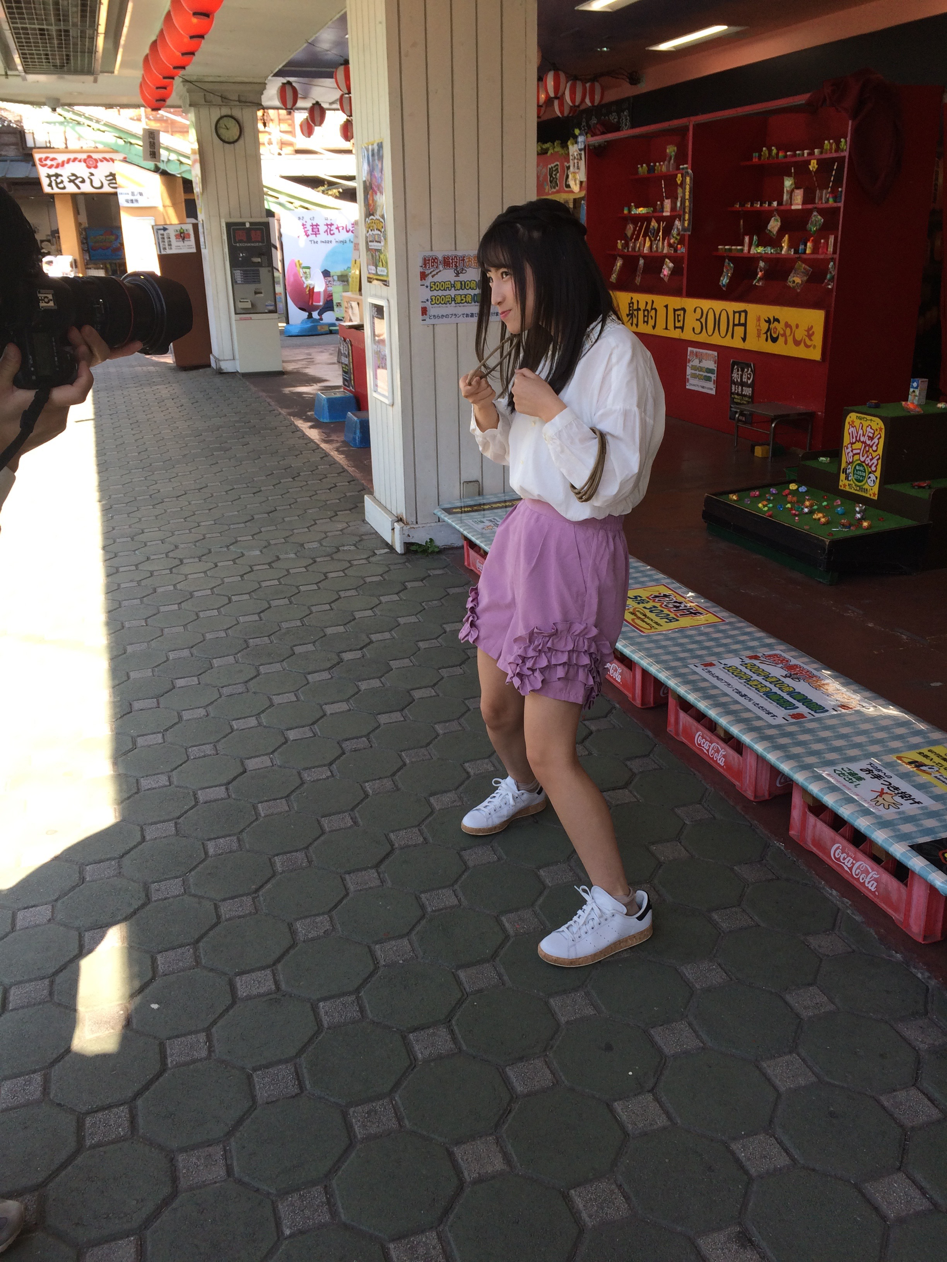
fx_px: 1058
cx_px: 474
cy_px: 631
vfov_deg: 61.7
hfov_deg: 48.2
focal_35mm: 29
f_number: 2.2
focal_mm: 4.15
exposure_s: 1/237
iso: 32
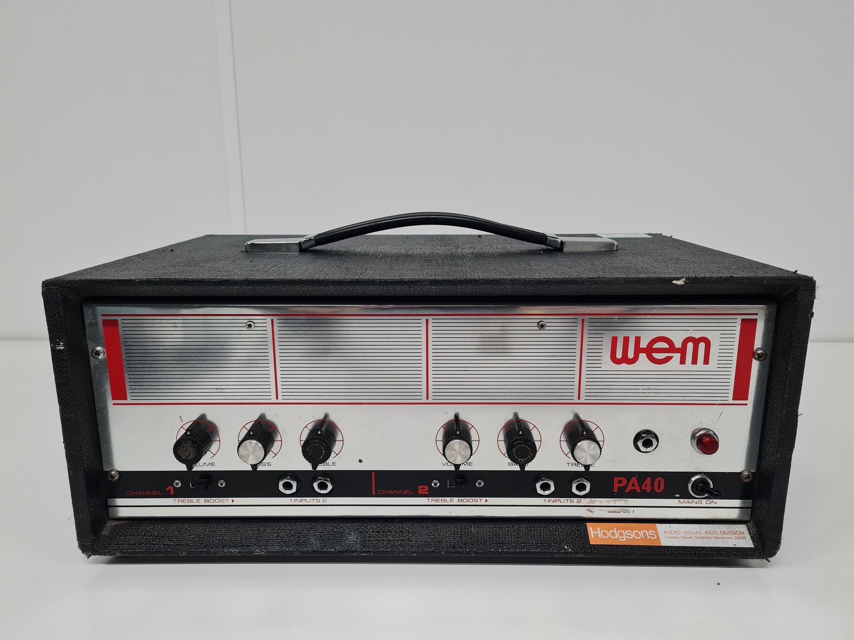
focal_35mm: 26
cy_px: 320
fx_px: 641
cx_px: 427
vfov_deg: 53.1
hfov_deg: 67.3
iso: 160
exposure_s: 1/100
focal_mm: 5.4
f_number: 1.8
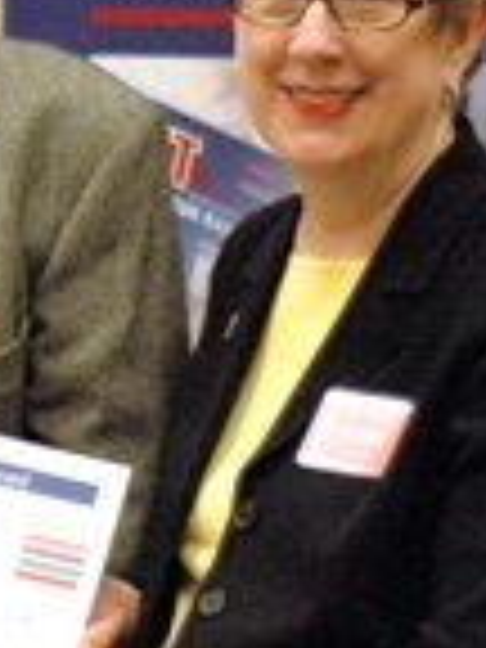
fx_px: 4193
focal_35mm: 224
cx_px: -212
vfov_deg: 8.8
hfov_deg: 6.6
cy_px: 315
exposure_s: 1/320
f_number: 1.8
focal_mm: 50
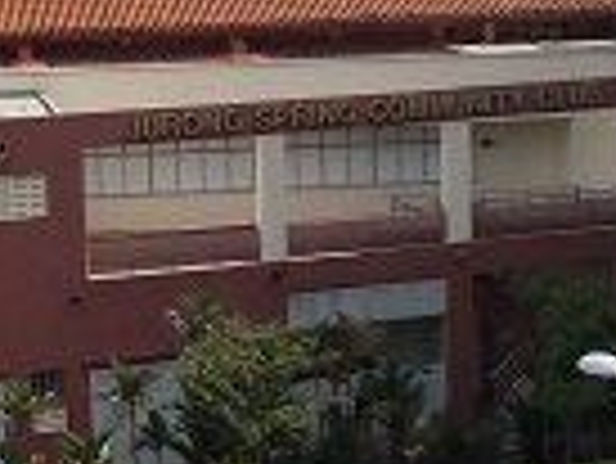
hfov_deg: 19.0
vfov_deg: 14.7
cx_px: -25
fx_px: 1781
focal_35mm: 100
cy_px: 101
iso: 32
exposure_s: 1/3300
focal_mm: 4.15
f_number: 2.2
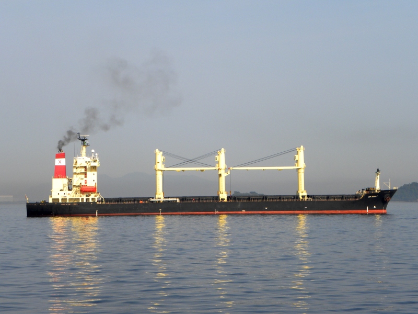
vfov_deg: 15.6
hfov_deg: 20.7
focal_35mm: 95
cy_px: 157
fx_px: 1147
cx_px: 209
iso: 64
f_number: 5.6
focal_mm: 16.9
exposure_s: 1/244
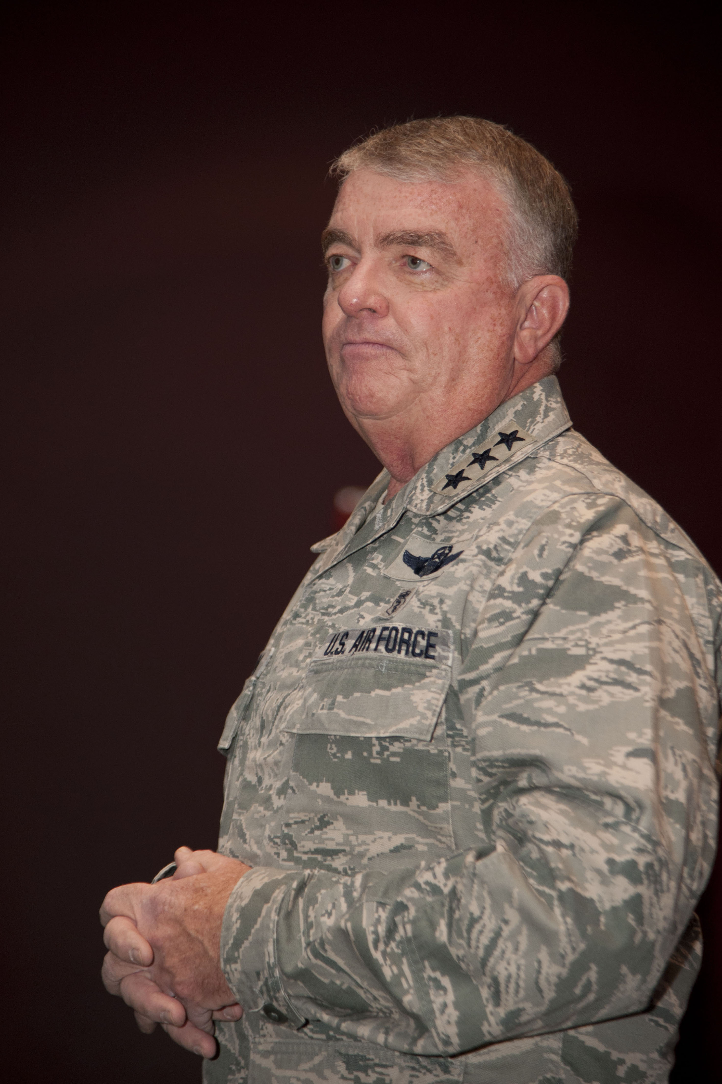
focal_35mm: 110
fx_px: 3313
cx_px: 361
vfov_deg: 18.6
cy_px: 542
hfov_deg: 12.4
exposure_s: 1/100
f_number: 4
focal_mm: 110
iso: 800
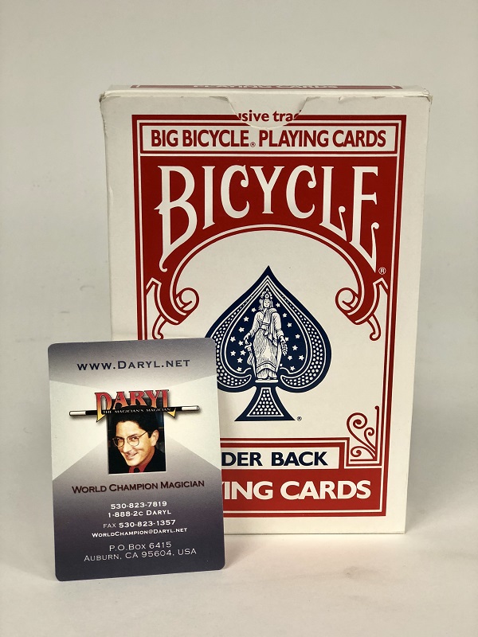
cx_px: 239
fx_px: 1049
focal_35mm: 57
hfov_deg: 25.7
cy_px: 318
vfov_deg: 33.8
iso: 40
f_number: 2.8
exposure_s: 1/60
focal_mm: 6.6
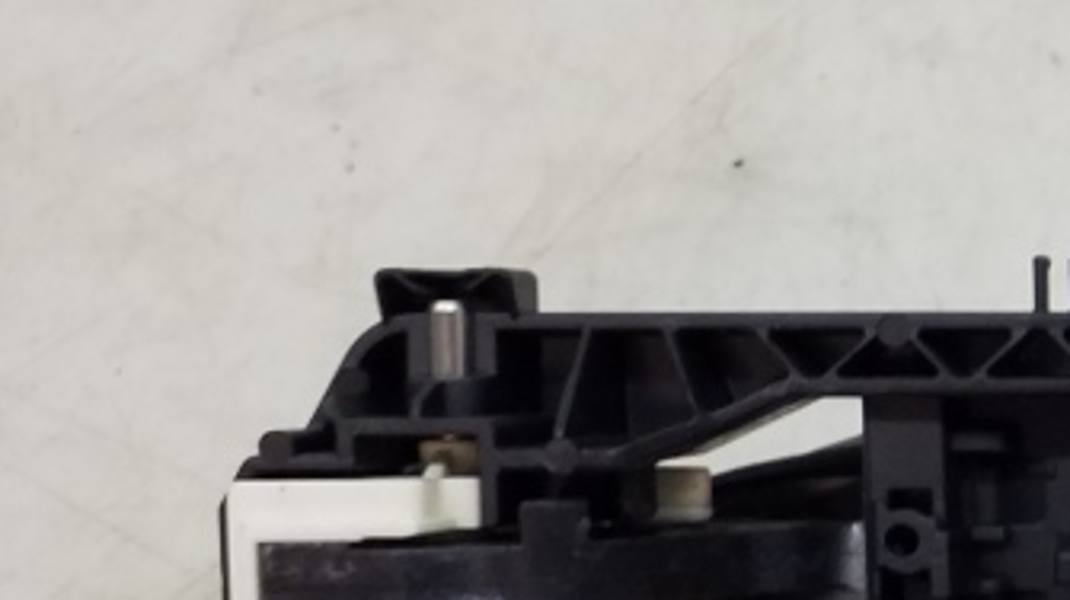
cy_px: 543
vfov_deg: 13.3
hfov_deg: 20.7
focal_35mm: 90
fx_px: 2552
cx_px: 1527
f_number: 1.9
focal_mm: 3.6
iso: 125
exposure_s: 1/50
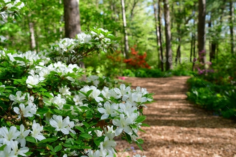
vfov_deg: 34.2
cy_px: 78
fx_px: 256
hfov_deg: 49.6
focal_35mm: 39
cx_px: 118
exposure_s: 1/160
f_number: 6.3
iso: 200
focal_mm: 26
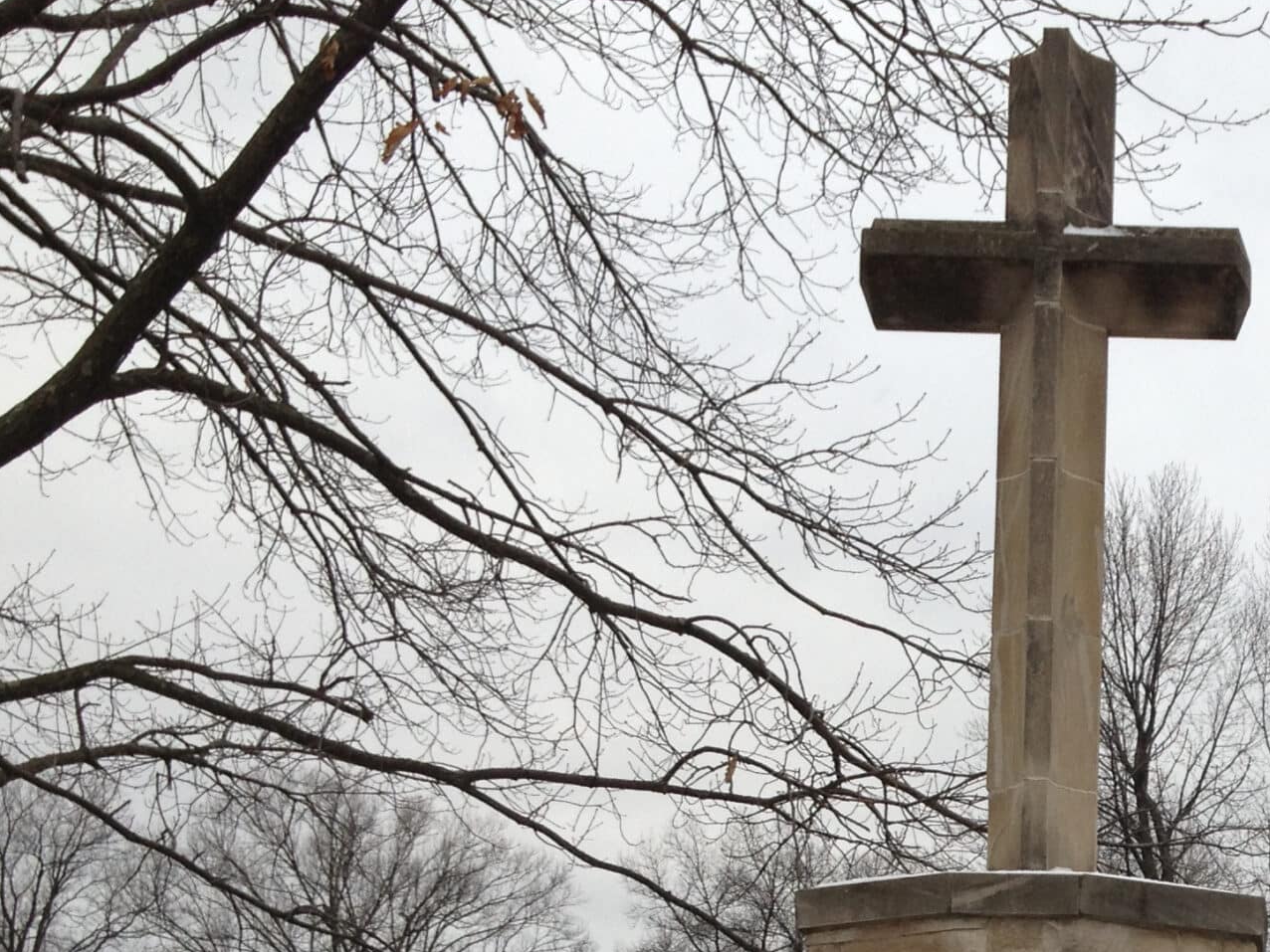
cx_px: 1224
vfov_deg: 18.0
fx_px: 2898
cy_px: 1034
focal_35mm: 79
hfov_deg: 23.8
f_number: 2.4
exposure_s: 1/151
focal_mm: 4.28
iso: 50
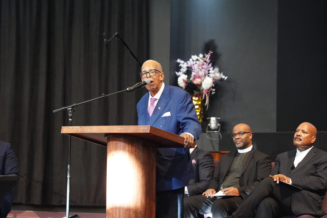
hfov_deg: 19.5
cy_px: 109
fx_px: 954
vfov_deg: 13.0
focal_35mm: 105
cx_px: 164
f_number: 2.8
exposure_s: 1/400
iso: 6400
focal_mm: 70
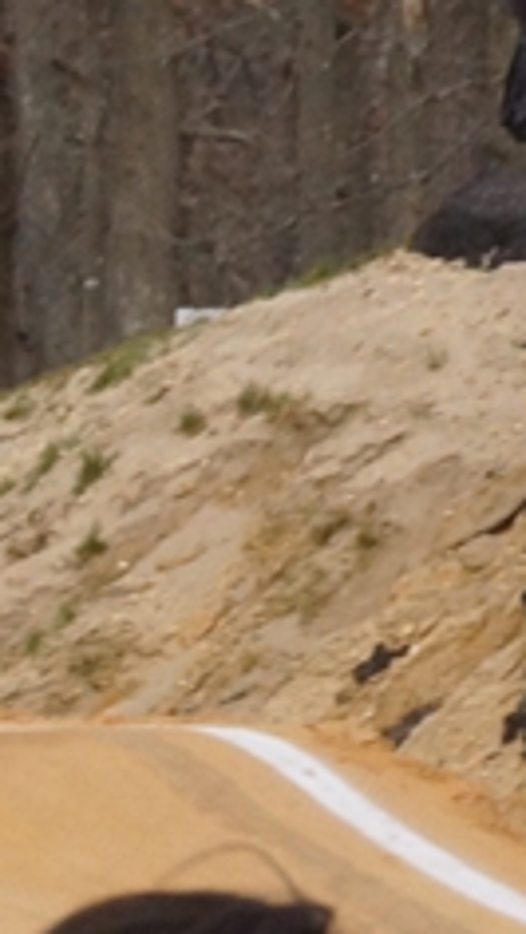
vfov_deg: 2.5
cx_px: -1724
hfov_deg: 1.4
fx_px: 21789
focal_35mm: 880
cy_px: 1286
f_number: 18
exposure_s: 1/500
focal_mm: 110
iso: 800
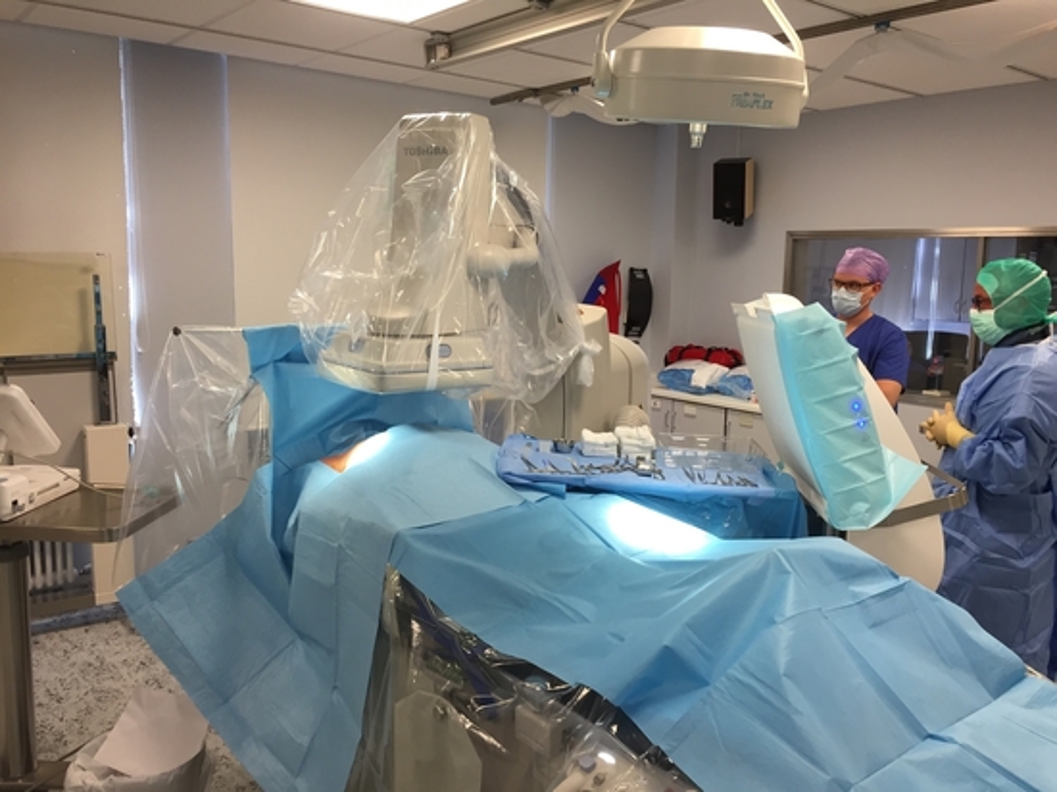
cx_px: 528
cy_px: 396
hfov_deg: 61.7
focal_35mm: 29
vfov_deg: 48.2
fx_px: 885
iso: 40
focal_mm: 4.15
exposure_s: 1/33
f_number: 2.2
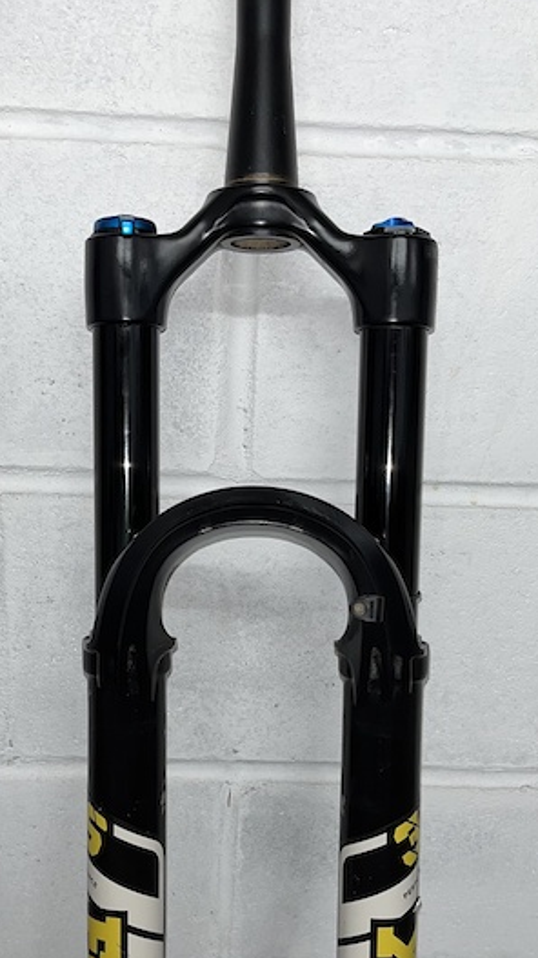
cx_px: 238
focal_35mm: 43
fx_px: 1092
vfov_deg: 46.8
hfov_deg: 27.7
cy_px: 620
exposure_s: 1/47
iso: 50
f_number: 1.6
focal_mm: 5.1
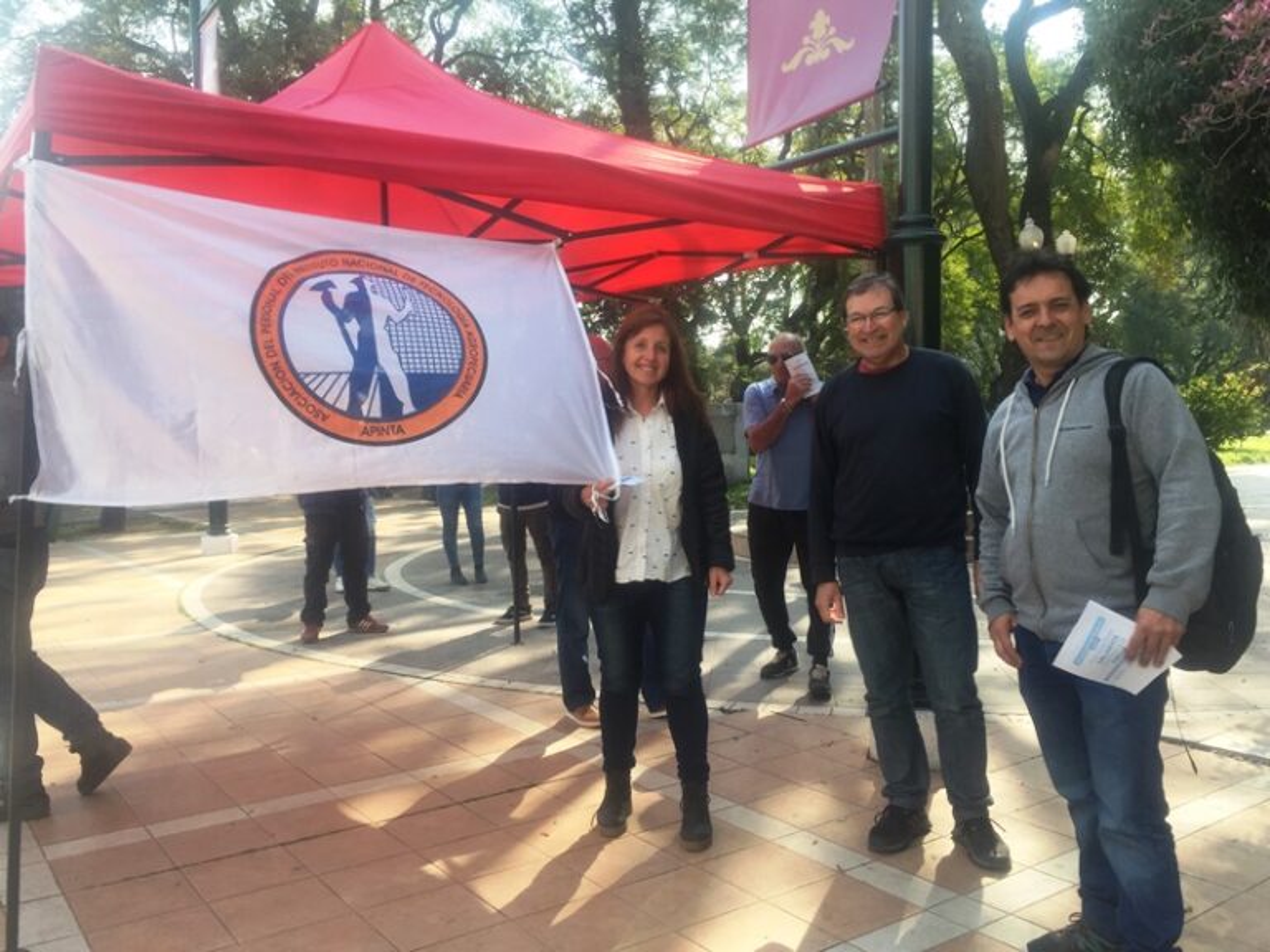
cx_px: 635
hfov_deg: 61.7
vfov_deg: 48.2
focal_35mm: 29
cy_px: 476
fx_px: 1064
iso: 32
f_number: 2.2
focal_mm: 4.15
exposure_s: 1/395
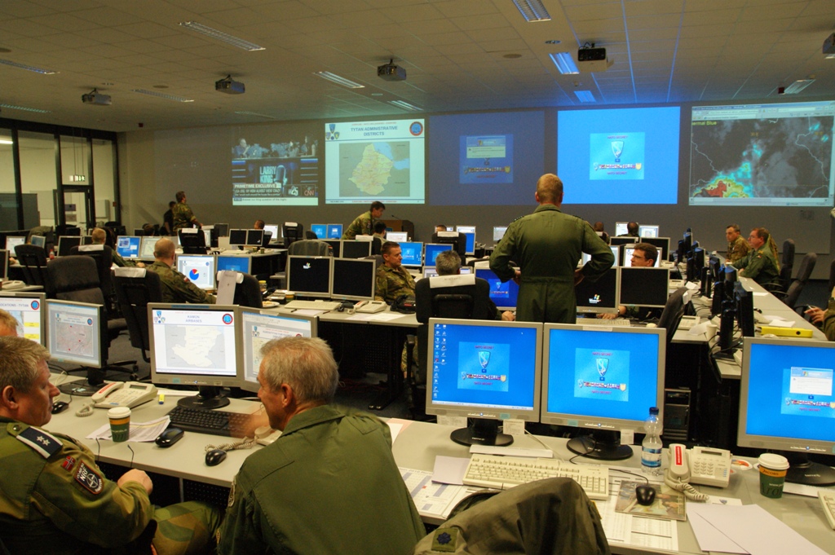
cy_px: 278
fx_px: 626
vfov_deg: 47.9
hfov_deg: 67.4
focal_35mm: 27
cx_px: 418
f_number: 6.3
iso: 800
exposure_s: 1/20
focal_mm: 18
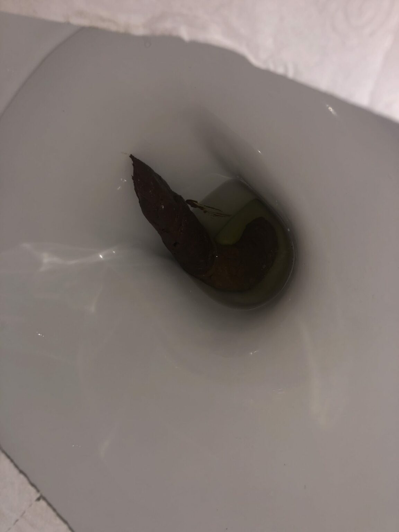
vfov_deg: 63.4
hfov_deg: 49.7
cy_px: 266
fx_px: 430
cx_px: 200
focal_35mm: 28
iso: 20
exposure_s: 1/18
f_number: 1.8
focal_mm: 4
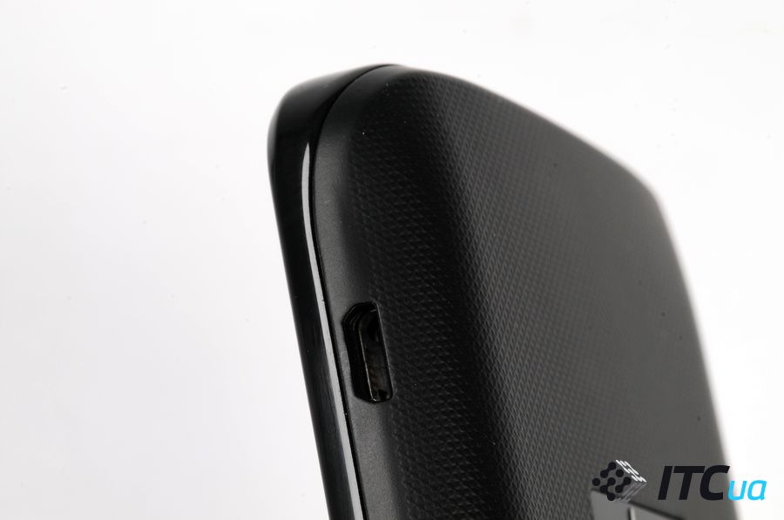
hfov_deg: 13.1
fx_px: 3424
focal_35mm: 158
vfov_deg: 8.7
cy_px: 260
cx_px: 392
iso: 200
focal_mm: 105
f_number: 22
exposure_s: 1/125
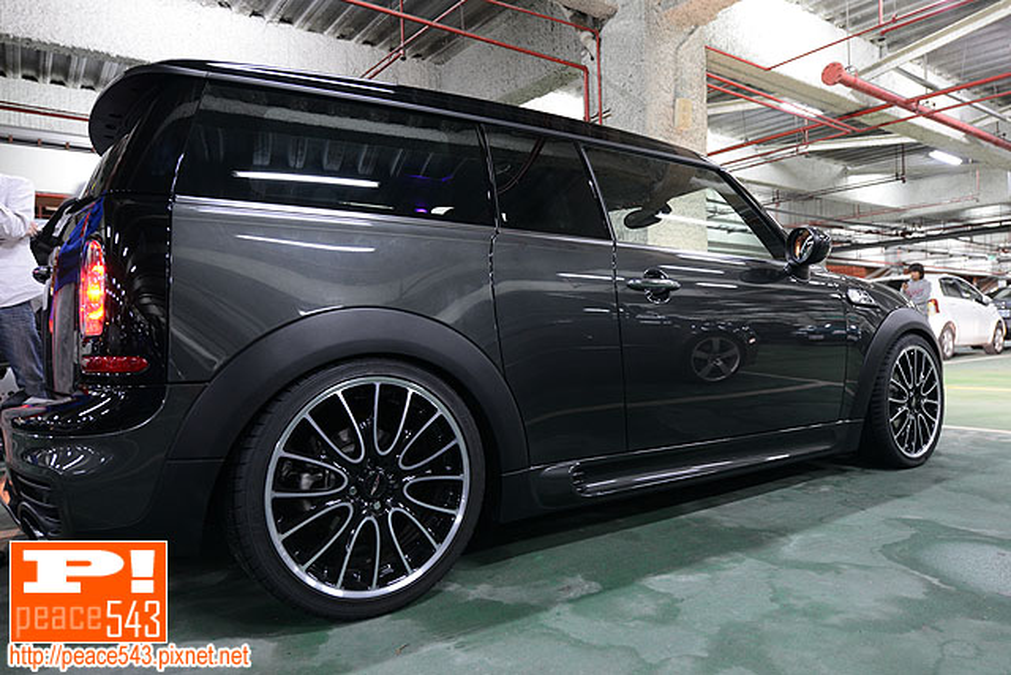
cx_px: 506
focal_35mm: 24
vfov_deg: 53.2
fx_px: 674
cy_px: 338
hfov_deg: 73.7
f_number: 4
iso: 1000
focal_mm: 24
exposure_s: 1/5
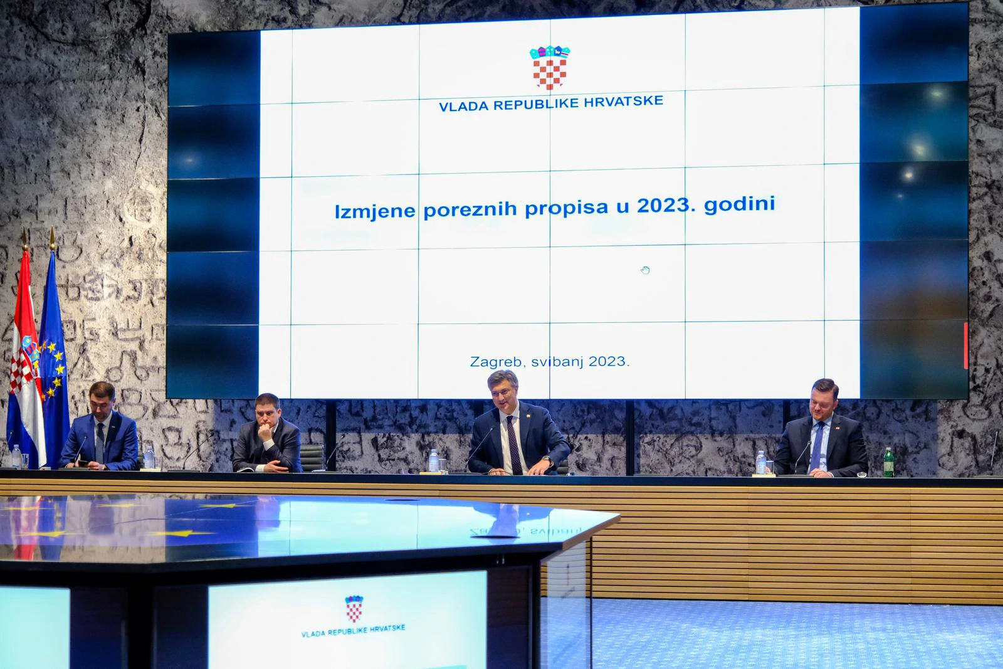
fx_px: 1616
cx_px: 502
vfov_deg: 23.4
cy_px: 334
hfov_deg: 34.5
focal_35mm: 58
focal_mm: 38.8
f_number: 2.8
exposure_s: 1/250
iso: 3200
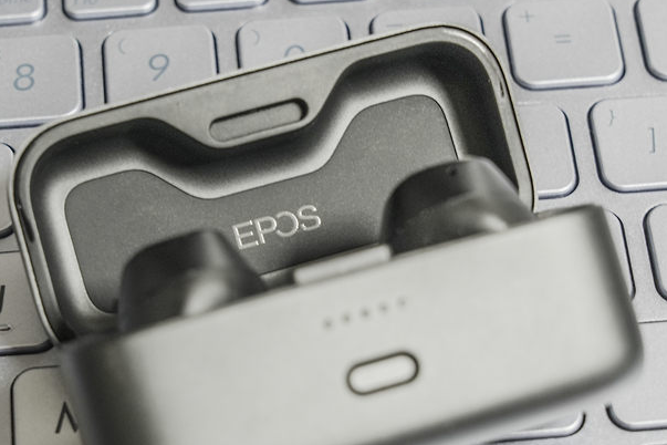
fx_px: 2408
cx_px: 284
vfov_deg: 10.5
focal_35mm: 130
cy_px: 260
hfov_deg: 15.8
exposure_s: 1/8
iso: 3200
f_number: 9
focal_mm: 80
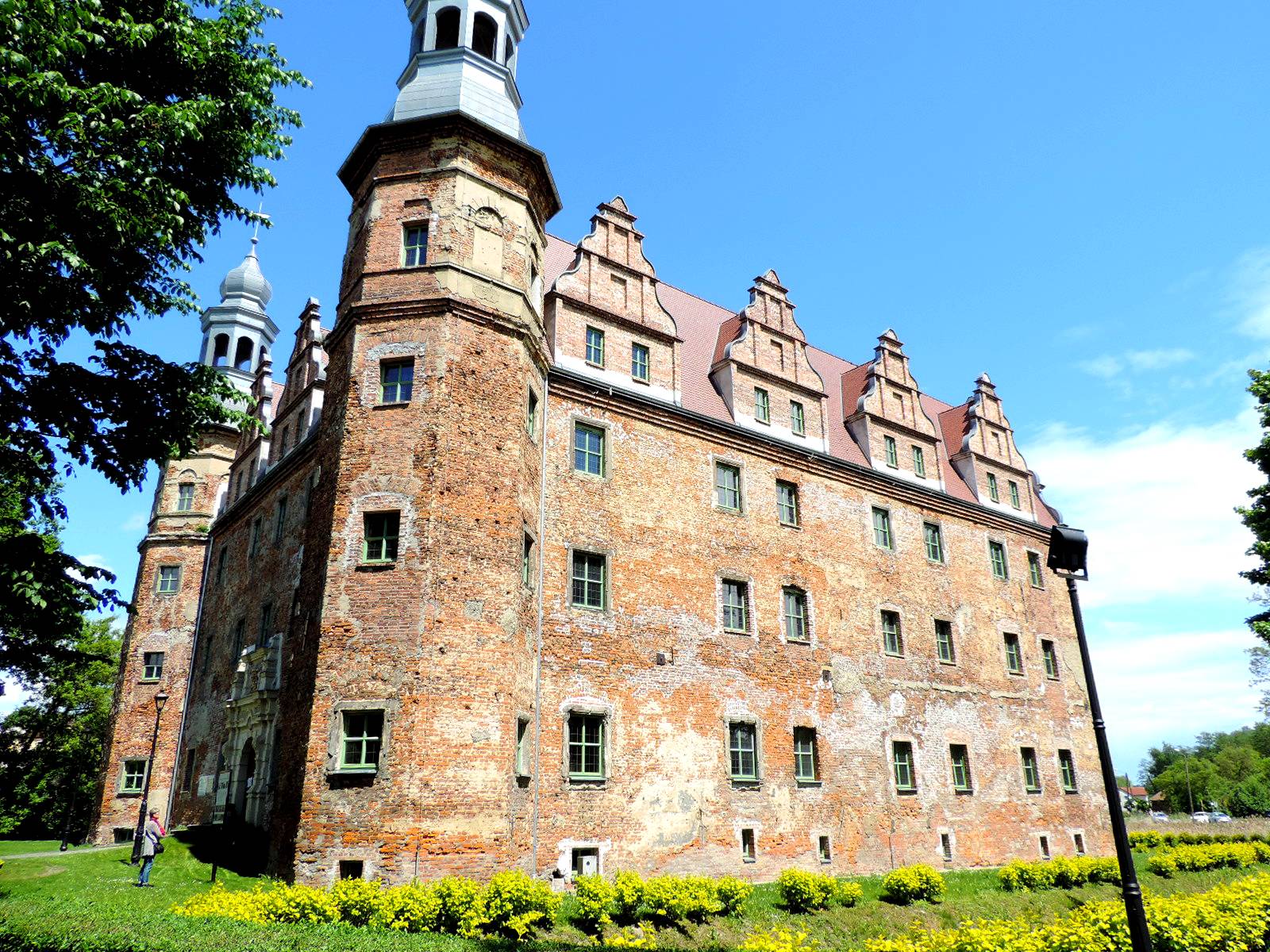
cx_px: 635
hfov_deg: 71.6
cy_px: 476
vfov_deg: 56.8
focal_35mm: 24
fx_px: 881
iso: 80
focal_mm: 4.3
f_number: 3
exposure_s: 1/1250
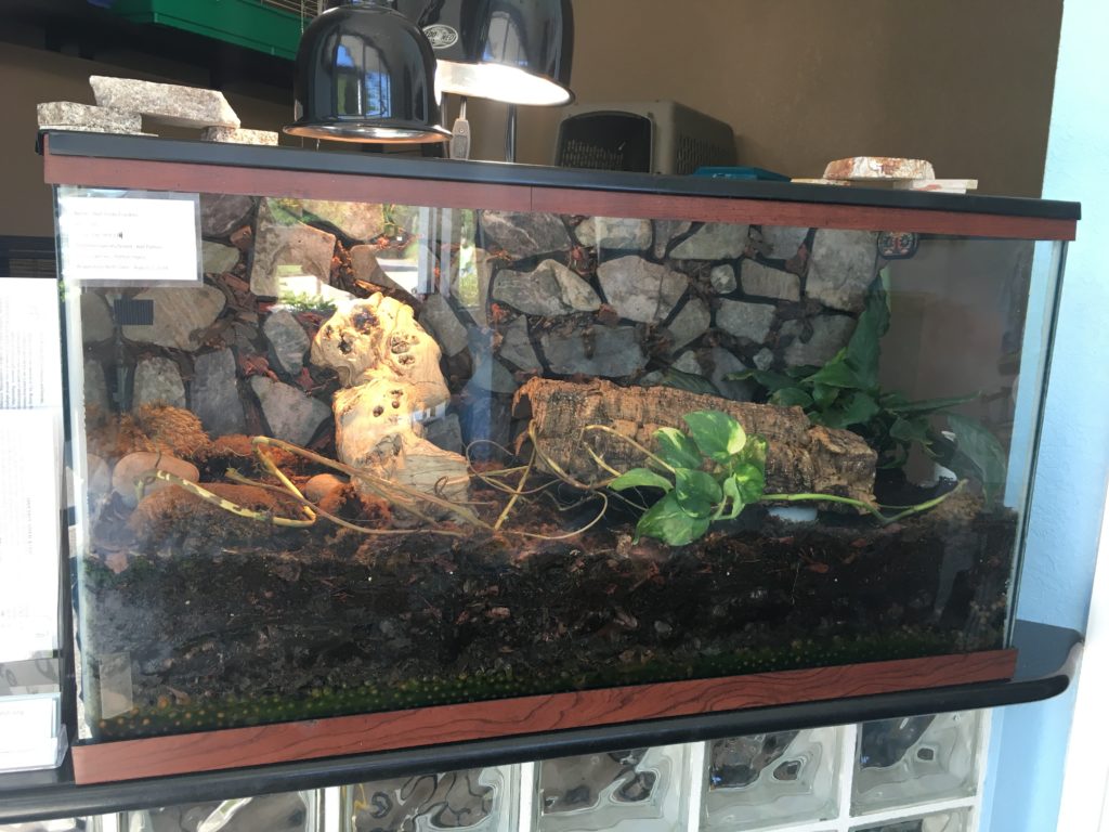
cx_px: 554
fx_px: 929
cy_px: 416
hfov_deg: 61.7
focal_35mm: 29
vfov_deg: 48.2
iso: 25
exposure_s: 1/30
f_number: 2.2
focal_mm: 4.15
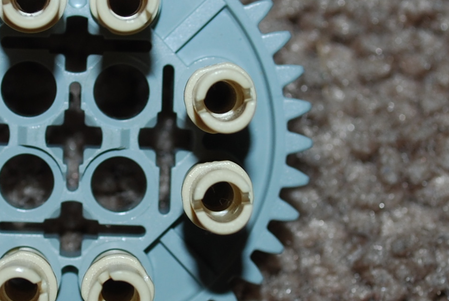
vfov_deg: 7.1
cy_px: 154
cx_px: 74
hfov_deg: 10.5
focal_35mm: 195
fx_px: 2435
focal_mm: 32
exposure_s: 1/125
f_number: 4.8
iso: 100
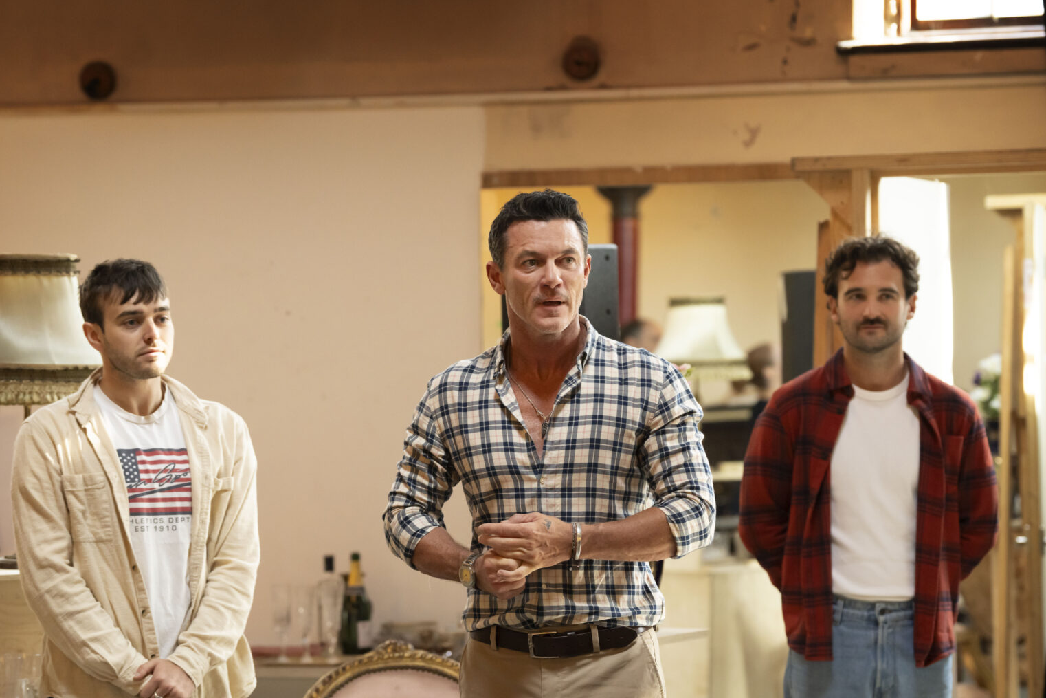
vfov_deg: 10.2
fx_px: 3923
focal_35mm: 135
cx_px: 528
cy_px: 390
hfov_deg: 15.2
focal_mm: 107
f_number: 3.5
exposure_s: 1/250
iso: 1600
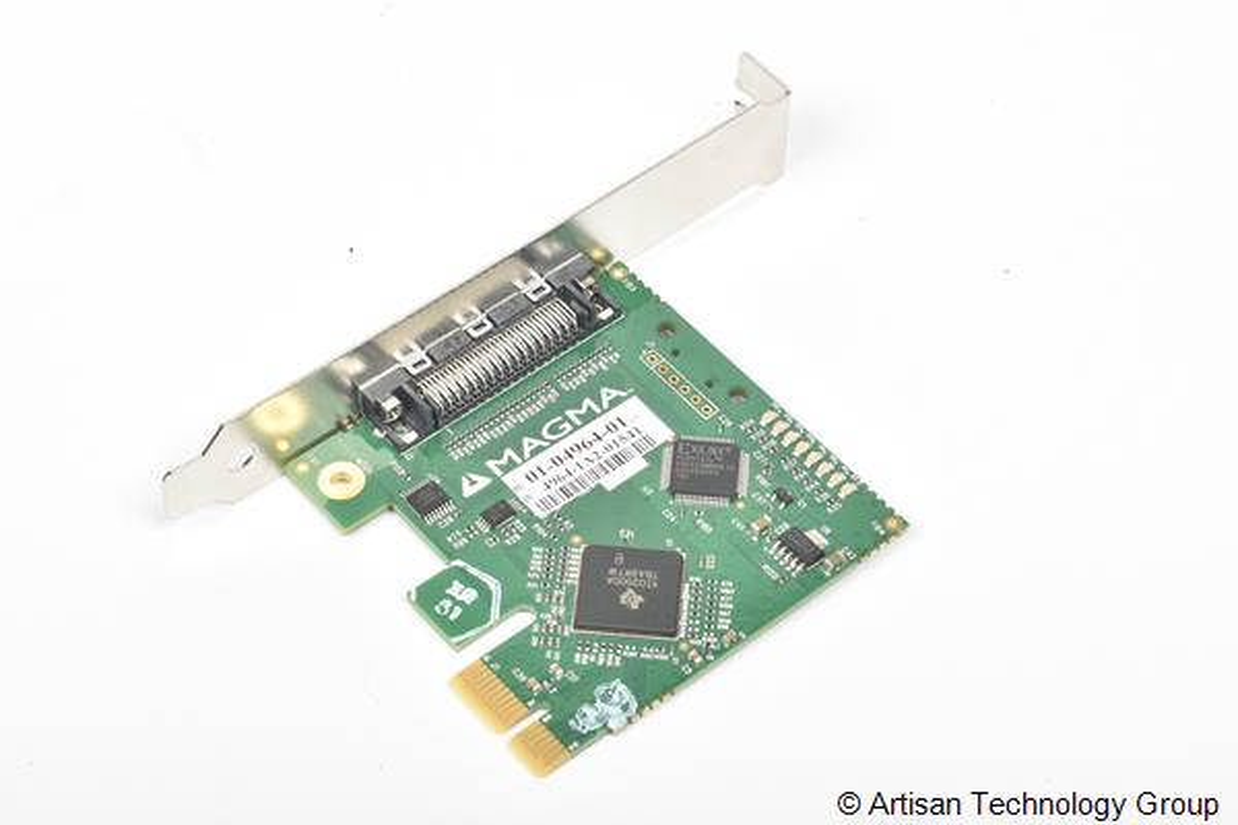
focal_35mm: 72
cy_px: 412
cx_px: 619
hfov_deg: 28.1
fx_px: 2476
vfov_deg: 18.9
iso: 200
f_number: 13
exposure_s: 1/200
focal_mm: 48
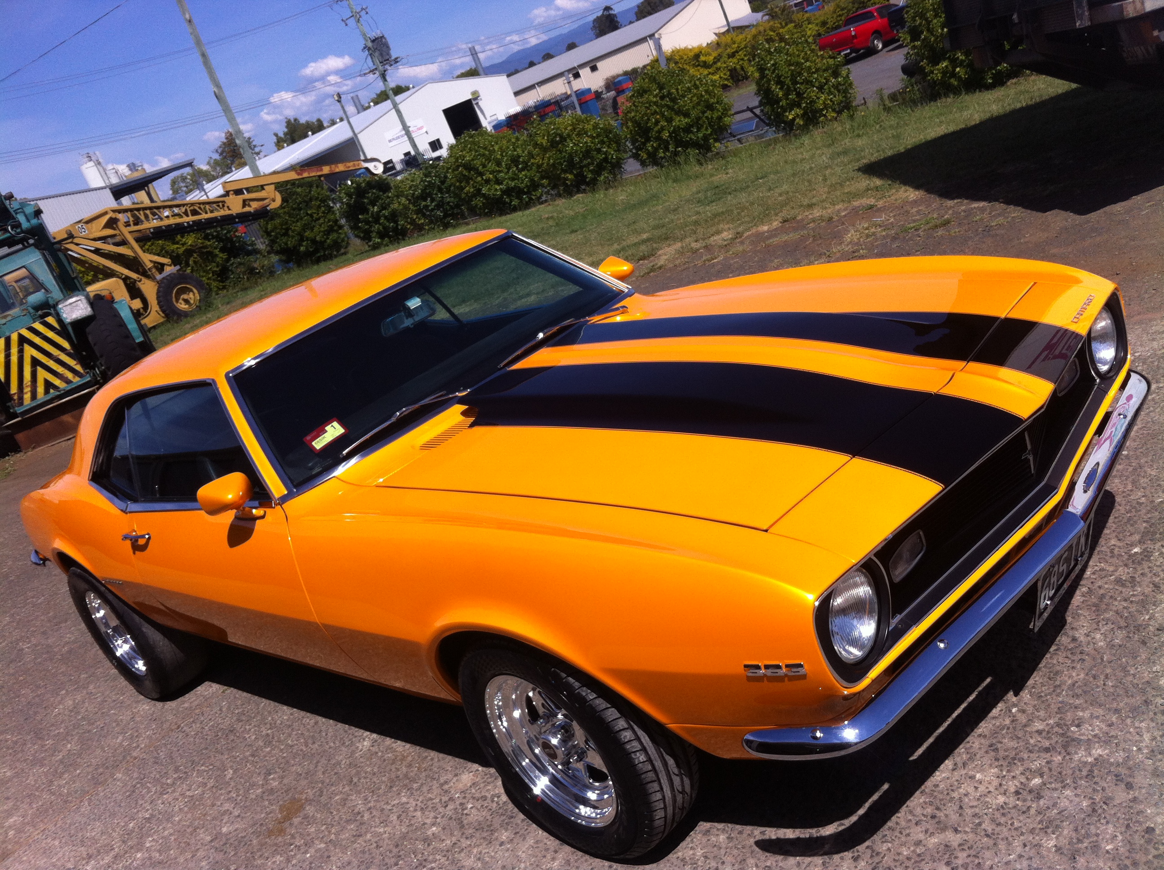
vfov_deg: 40.6
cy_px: 435
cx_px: 582
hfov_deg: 52.7
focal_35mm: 35
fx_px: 1175
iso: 80
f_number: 2.8
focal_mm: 3.85
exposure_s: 1/1885
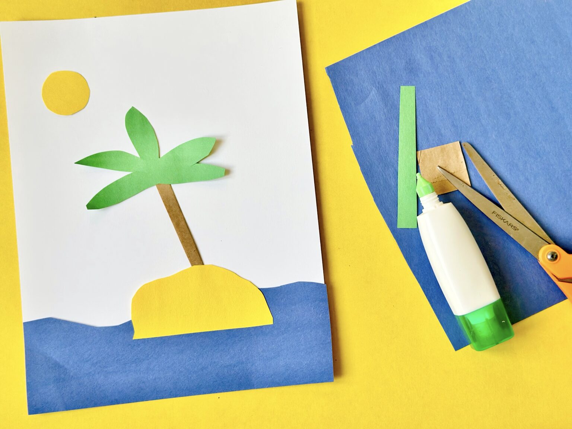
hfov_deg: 39.7
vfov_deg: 30.3
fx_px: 793
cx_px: 286
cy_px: 214
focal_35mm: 48
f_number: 1.78
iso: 125
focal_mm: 6.86
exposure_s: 1/107
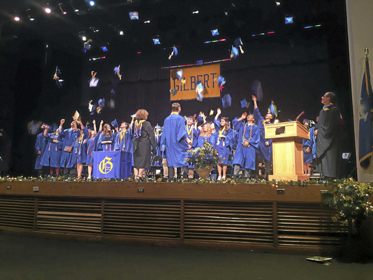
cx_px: 186
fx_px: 312
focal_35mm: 29
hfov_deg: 61.7
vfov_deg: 48.2
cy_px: 140
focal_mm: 4.15
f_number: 2.2
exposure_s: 1/30
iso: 100
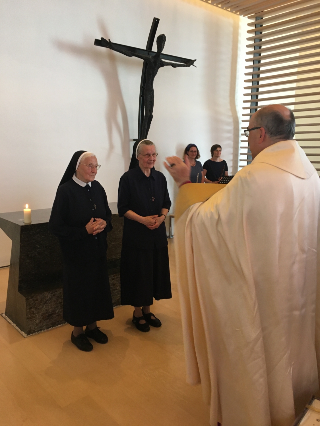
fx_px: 357
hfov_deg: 48.2
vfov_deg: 61.7
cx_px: 160
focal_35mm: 29
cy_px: 213
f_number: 2.2
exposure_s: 1/33
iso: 160
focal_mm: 4.15
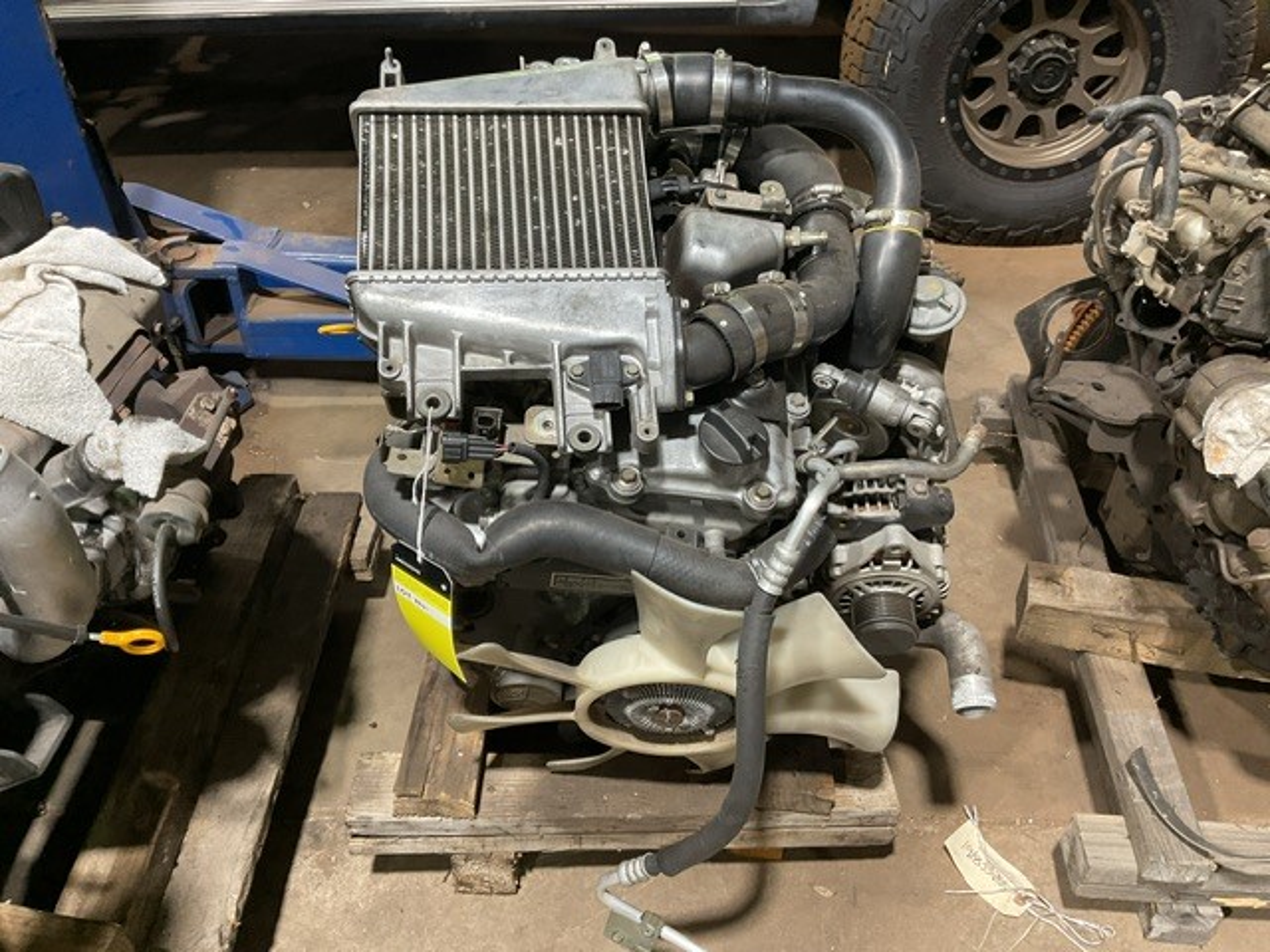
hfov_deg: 61.7
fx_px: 1064
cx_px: 635
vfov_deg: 48.2
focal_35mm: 29
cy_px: 476
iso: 125
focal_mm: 3
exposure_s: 1/50
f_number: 1.8
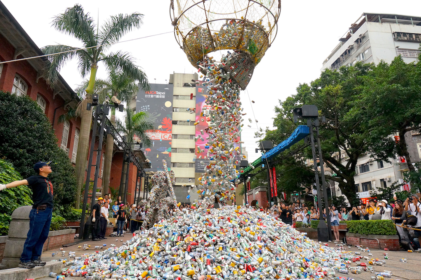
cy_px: 140
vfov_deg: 53.0
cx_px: 210
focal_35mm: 24
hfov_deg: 73.8
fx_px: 280
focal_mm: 16
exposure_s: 1/400
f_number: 9
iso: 800
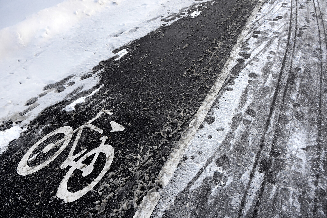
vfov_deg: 53.1
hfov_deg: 73.7
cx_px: 164
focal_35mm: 24
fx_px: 218
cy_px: 109
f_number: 6.3
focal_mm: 24
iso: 4000
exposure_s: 1/1000
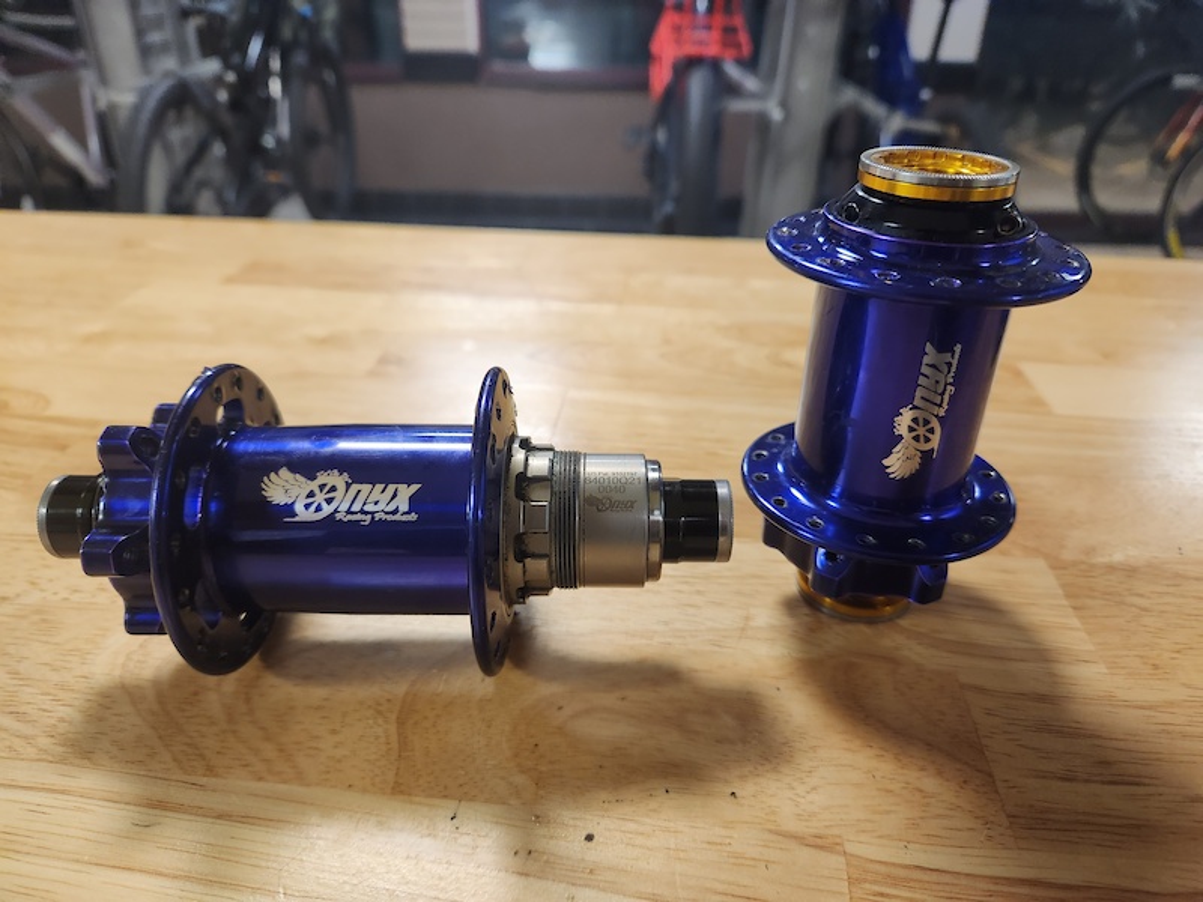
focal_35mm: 23
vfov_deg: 58.9
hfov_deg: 73.9
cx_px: 602
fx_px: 799
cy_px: 451
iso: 320
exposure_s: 1/120
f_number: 1.8
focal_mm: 5.4
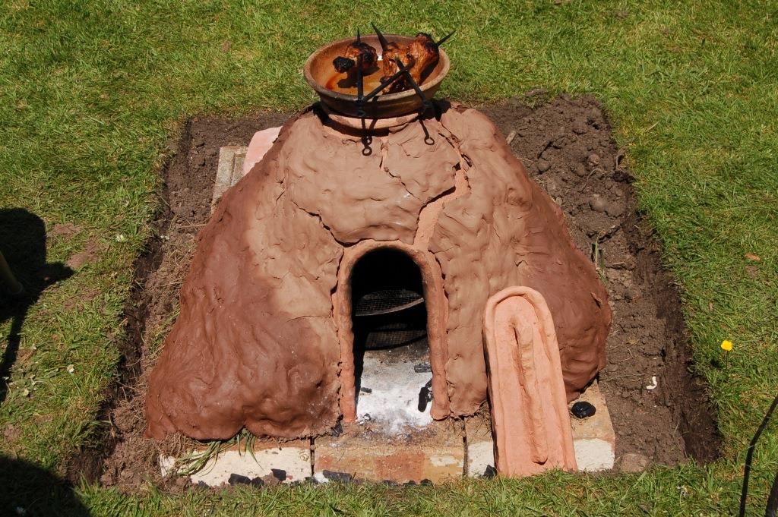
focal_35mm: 57
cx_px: 389
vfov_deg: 23.7
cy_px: 258
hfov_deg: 35.1
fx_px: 1231
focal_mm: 38
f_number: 10
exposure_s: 1/400
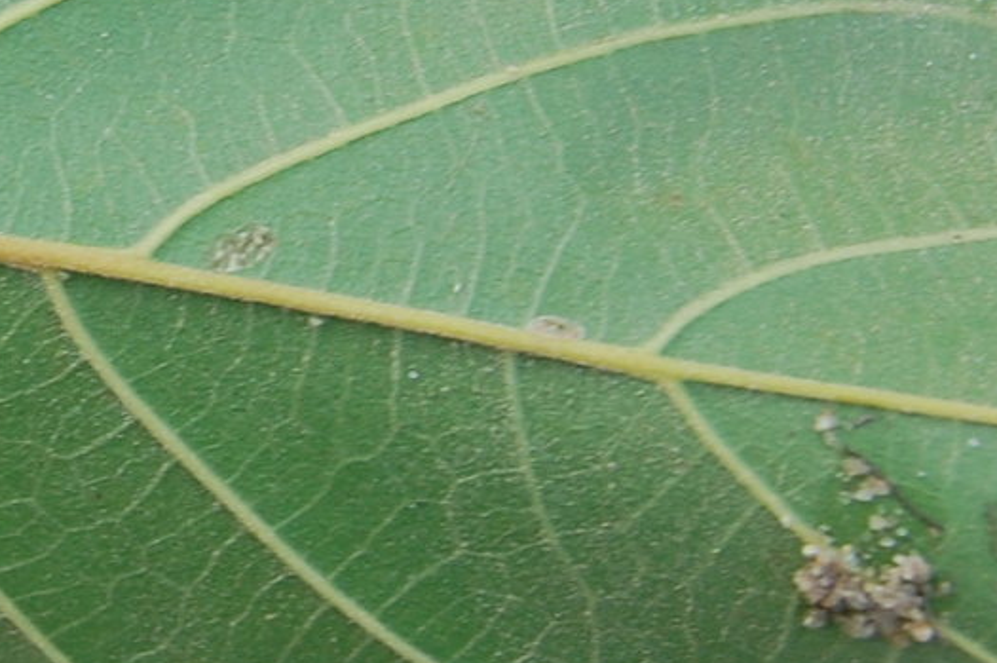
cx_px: -365
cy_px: 112
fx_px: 4206
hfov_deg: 13.0
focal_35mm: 152
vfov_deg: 9.0
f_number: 8
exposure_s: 1/60
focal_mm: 26
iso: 280
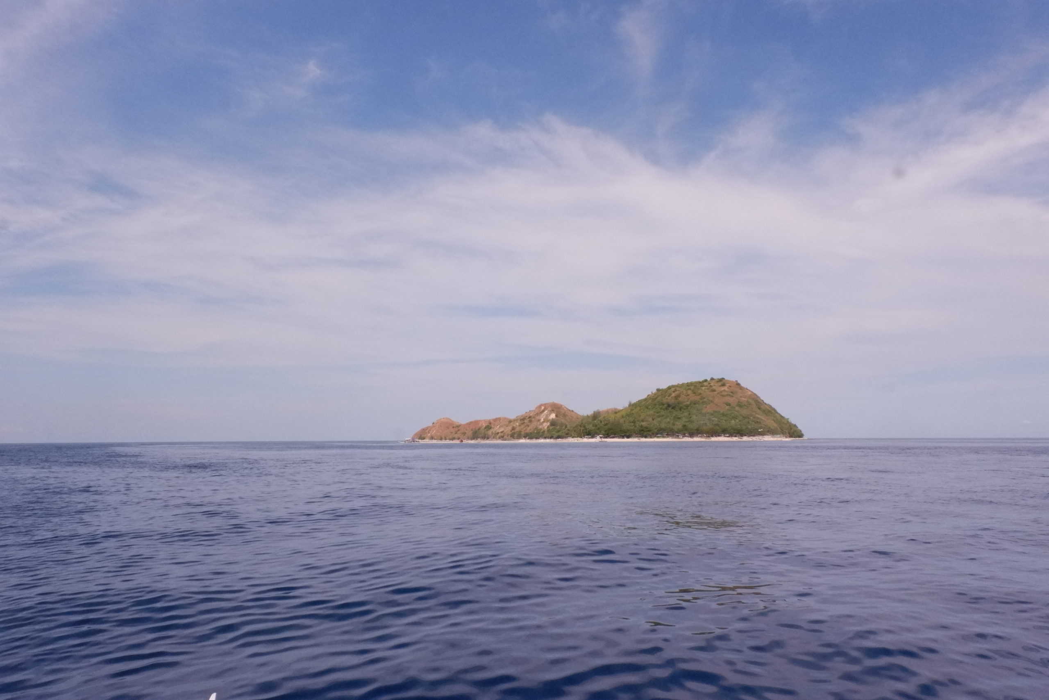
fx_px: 699
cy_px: 350
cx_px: 524
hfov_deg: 73.7
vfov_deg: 53.1
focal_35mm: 24
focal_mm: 16
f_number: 16
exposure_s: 1/4000
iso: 4000
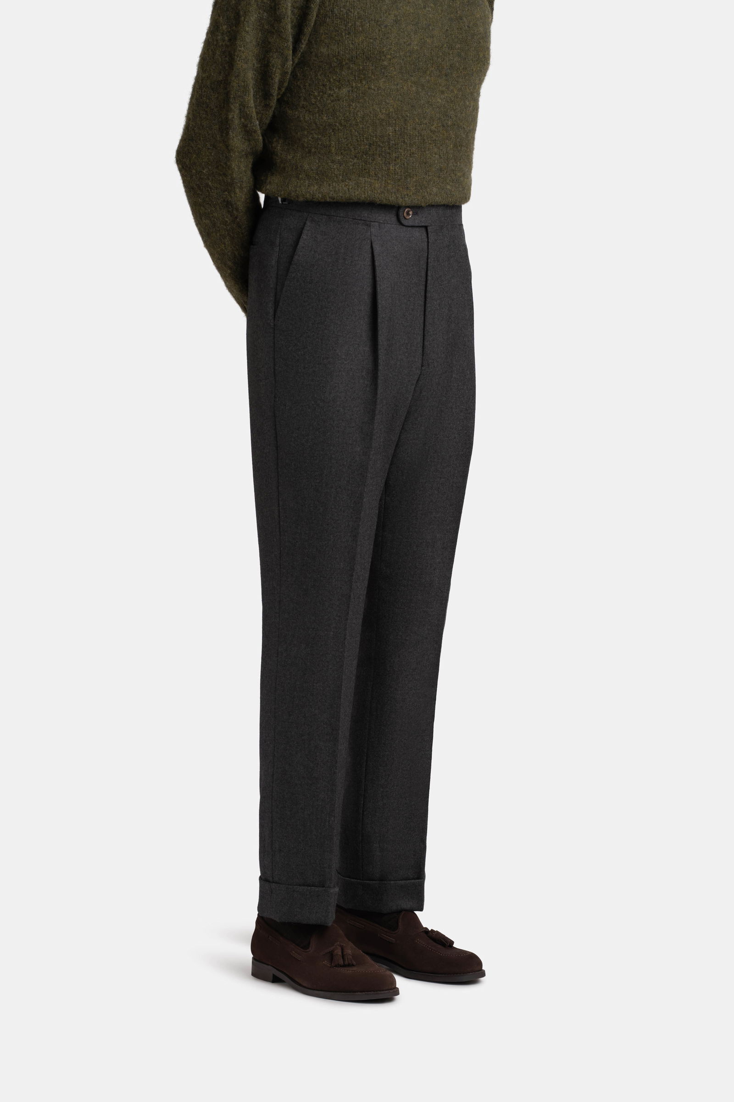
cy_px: 551
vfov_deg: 23.6
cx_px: 367
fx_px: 2630
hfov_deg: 15.9
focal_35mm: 86
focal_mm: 86
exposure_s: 1/125
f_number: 8
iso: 100
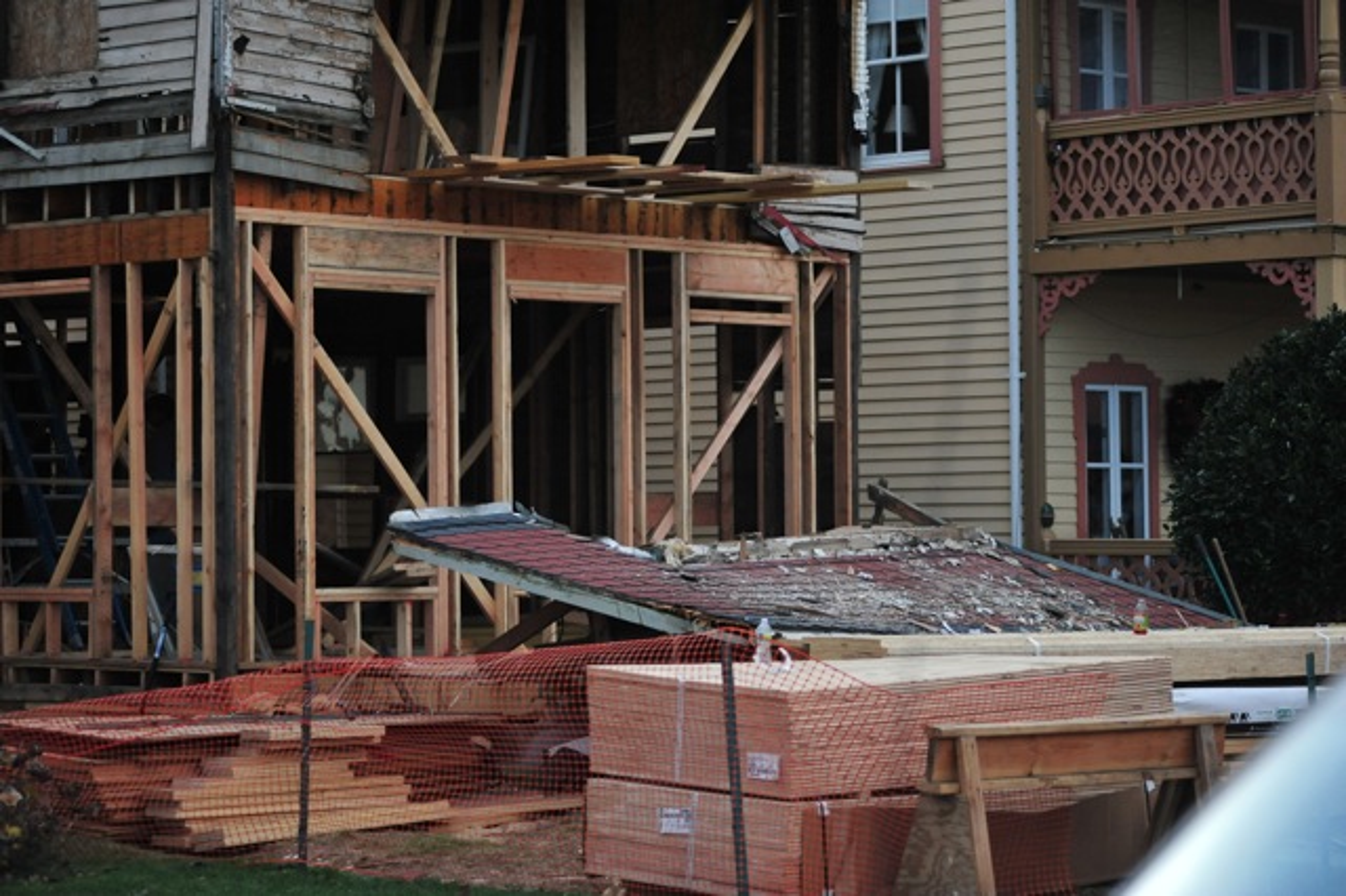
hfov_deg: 19.5
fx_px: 3924
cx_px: 673
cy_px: 448
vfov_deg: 13.0
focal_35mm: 105
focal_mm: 105
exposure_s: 1/1600
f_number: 2.8
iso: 2200
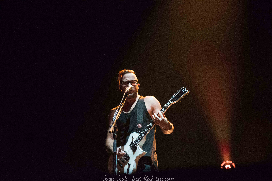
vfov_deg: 19.5
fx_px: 529
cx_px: 136
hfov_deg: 28.8
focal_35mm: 70
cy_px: 90
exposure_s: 1/800
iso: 8000
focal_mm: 70
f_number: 2.8
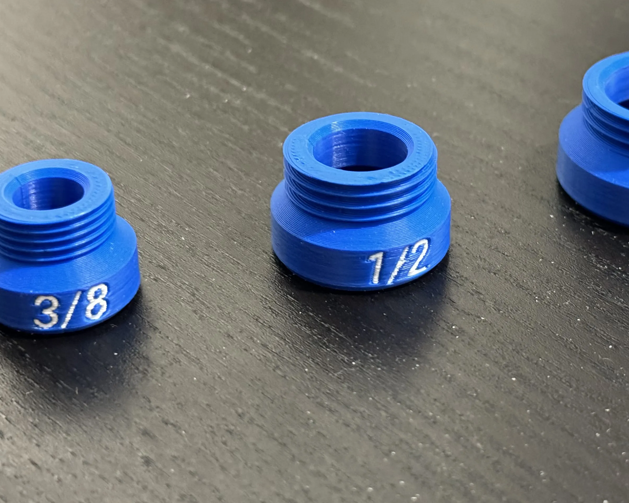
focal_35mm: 79
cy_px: 208
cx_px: 377
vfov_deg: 19.4
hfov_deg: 24.1
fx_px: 1471
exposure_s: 1/25
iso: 500
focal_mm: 6.76
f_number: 1.78
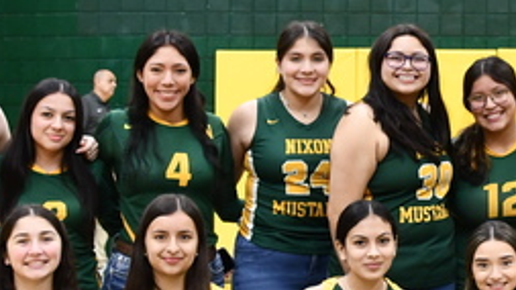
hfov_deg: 11.8
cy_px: 40
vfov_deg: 6.8
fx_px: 2434
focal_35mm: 178
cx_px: 657
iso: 900
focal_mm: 28
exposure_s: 1/125
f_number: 4
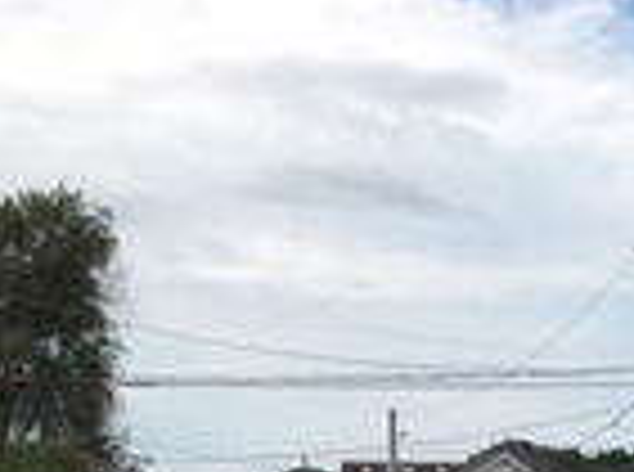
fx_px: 2411
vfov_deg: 10.7
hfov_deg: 14.8
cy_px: 751
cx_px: 571
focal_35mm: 132
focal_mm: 4.15
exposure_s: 1/1972
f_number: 2.2
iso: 25
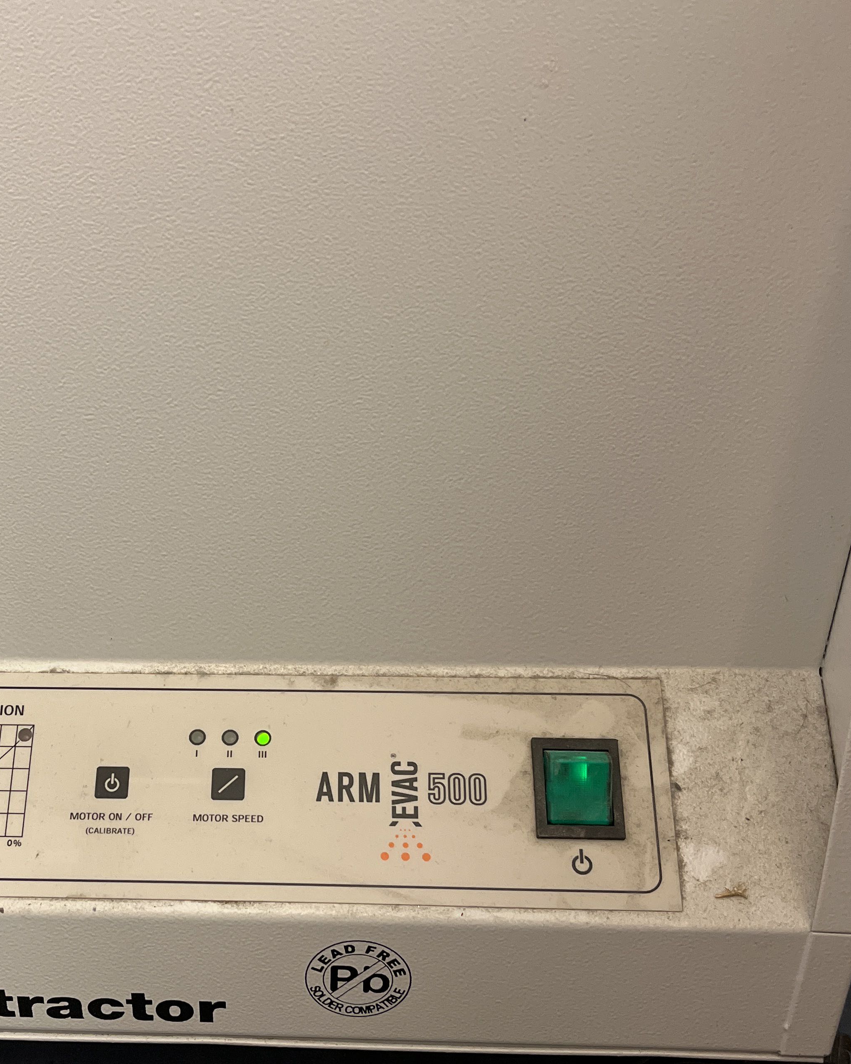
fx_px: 1259
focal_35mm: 40
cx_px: 260
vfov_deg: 45.5
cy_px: 652
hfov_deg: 36.8
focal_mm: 5.1
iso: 400
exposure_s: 1/50
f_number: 1.6
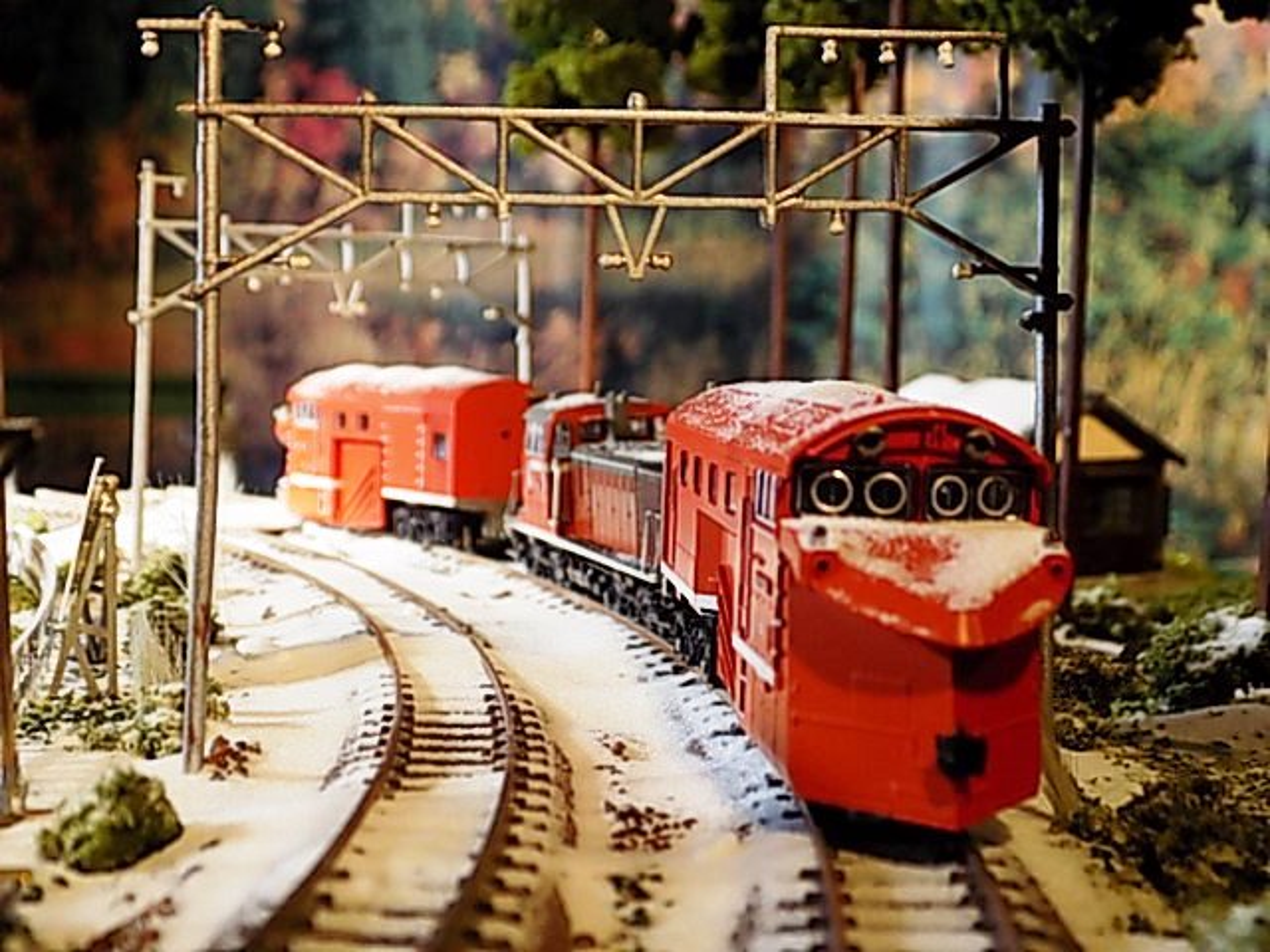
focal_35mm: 46
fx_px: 1688
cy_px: 476
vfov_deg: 31.5
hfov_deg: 41.2
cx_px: 635
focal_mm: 8.1
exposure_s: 1/50
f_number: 3.7
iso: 80
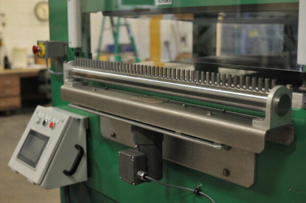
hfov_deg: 39.6
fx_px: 425
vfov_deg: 26.9
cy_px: 102
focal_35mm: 50
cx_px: 153
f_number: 3.5
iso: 640
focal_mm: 50
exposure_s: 1/80
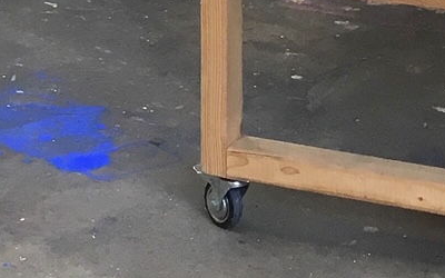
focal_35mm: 155
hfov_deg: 13.4
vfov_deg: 7.6
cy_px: -507
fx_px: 1880
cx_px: 105
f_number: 2.2
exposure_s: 1/33
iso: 32
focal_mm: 4.15
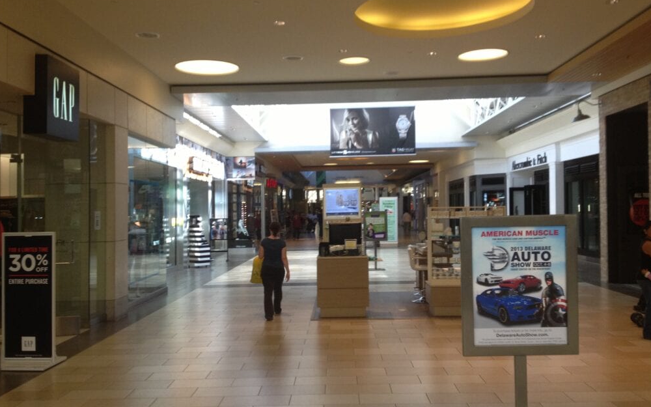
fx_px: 674
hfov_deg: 51.5
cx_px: 326
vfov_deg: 33.6
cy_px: 199
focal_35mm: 38
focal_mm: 4.28
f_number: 2.4
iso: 100
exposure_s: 1/120
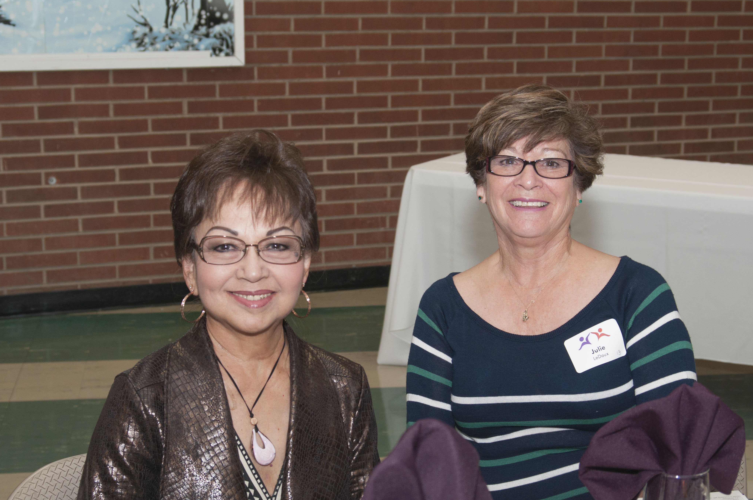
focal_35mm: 63
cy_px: 247
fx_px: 1316
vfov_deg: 21.5
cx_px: 376
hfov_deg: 31.9
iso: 250
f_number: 6.3
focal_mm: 40
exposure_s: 1/100
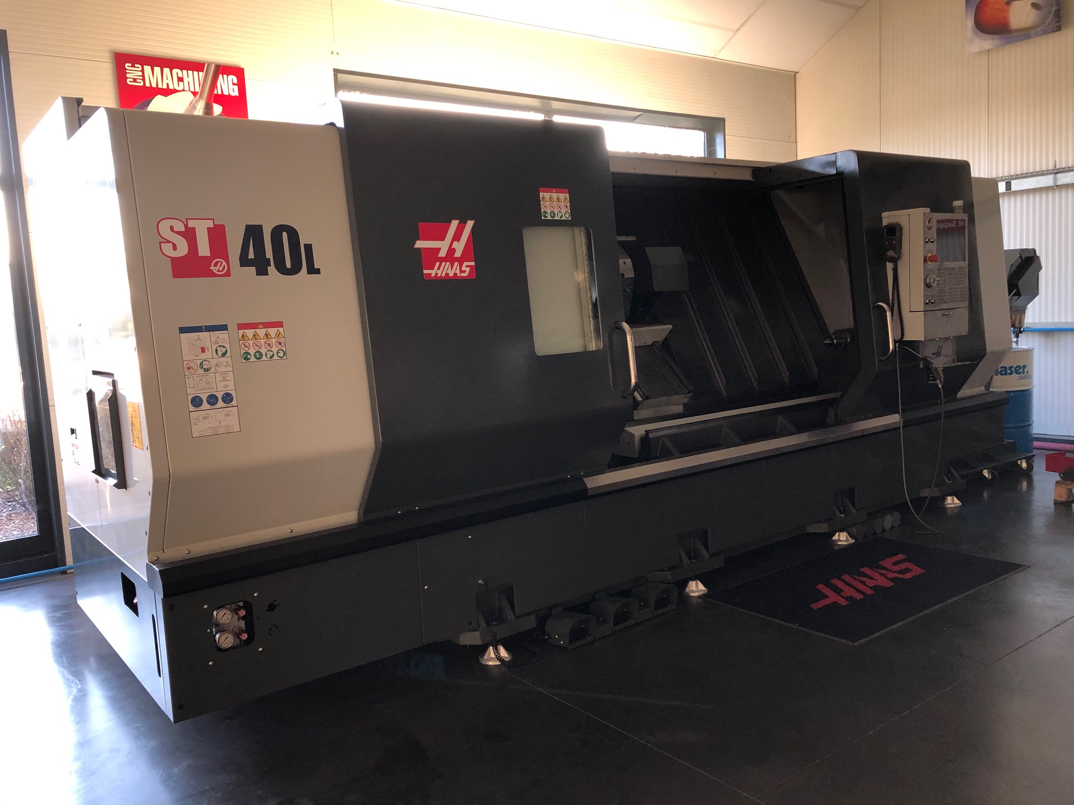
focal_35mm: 28
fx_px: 869
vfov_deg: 49.7
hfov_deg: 63.4
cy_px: 402
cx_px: 537
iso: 40
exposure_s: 1/20
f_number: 1.8
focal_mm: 3.99
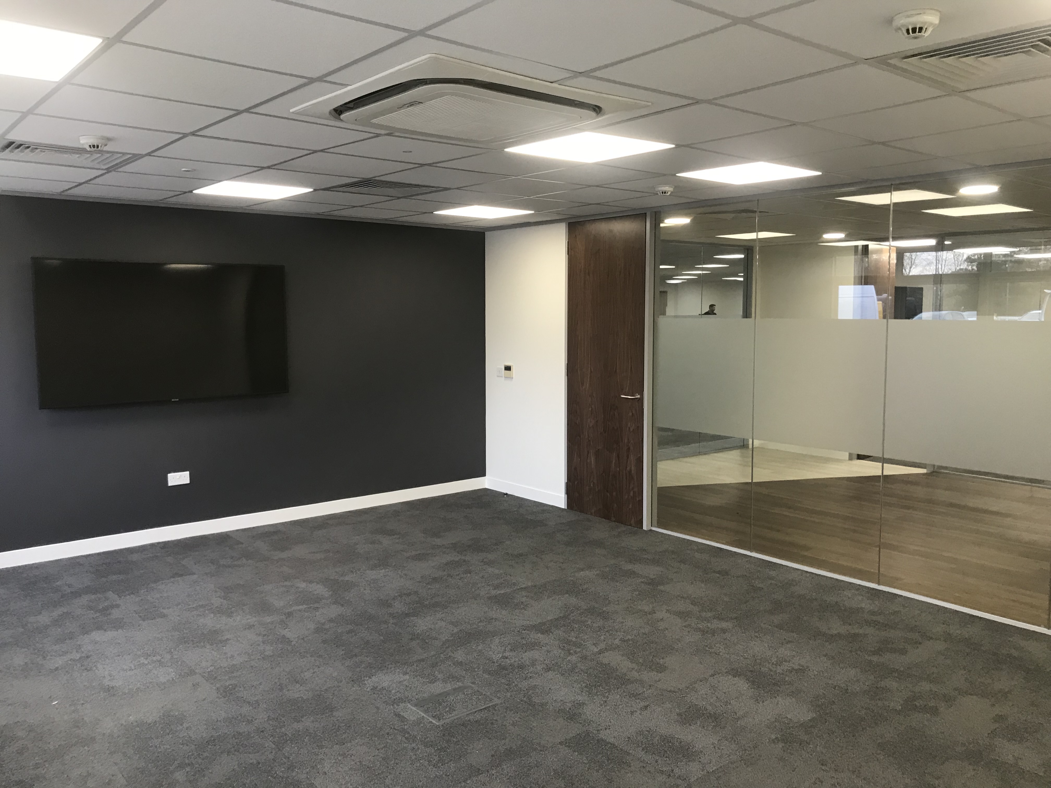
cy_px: 394
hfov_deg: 63.4
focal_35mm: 28
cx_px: 526
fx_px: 850
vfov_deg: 49.7
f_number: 1.8
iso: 32
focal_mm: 3.99
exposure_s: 1/33
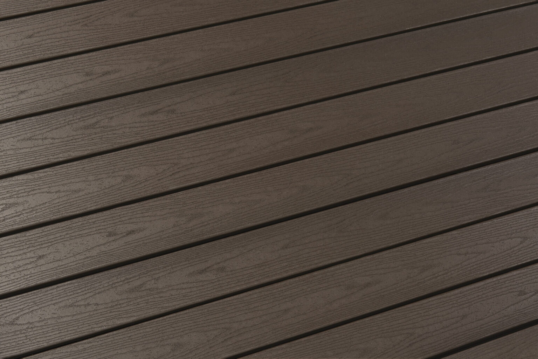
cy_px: 180
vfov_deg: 24.2
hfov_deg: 35.6
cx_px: 269
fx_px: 837
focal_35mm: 56
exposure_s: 1/60
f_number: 13
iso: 160
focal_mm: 56
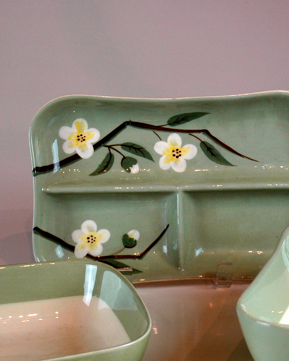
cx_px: 175
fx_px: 952
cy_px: 275
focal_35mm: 89
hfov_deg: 17.2
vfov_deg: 21.3
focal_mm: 27
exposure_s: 1/100
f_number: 5
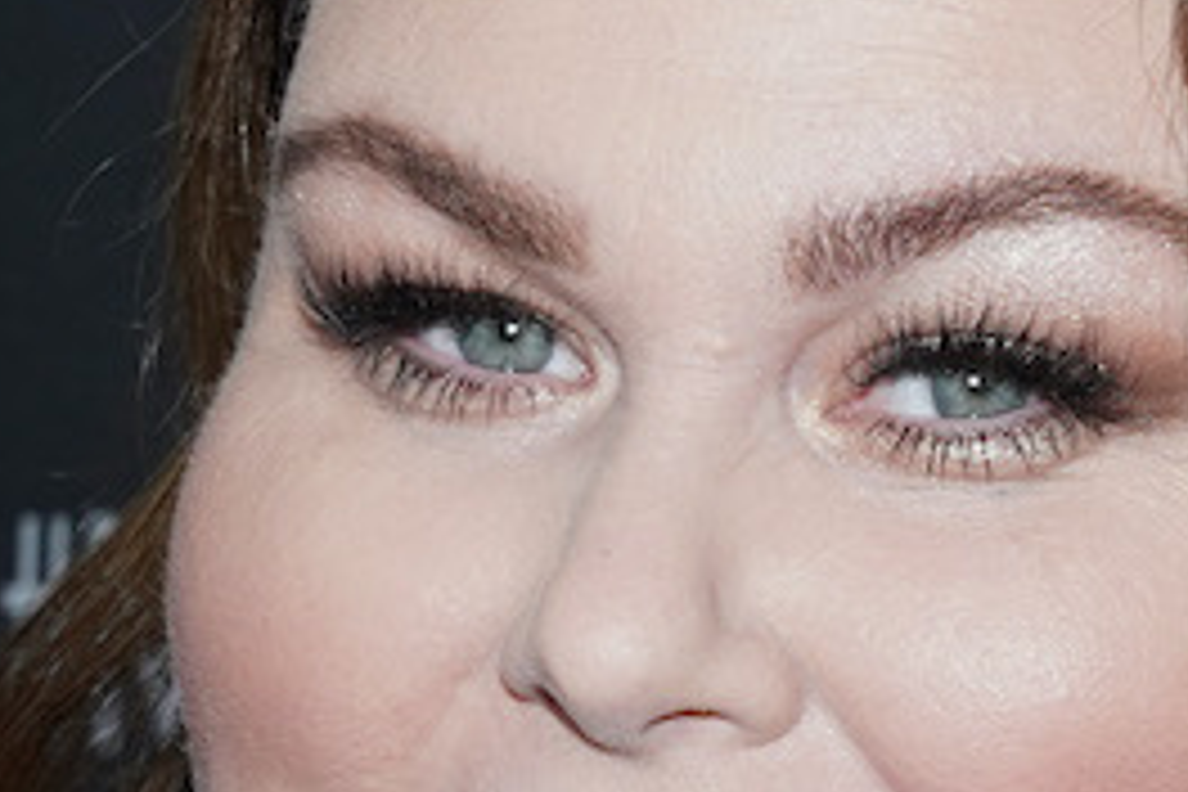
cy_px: 1426
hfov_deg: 7.5
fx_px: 9008
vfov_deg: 5.0
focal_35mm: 273
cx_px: 963
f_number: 8
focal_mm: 48
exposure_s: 1/160
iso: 800
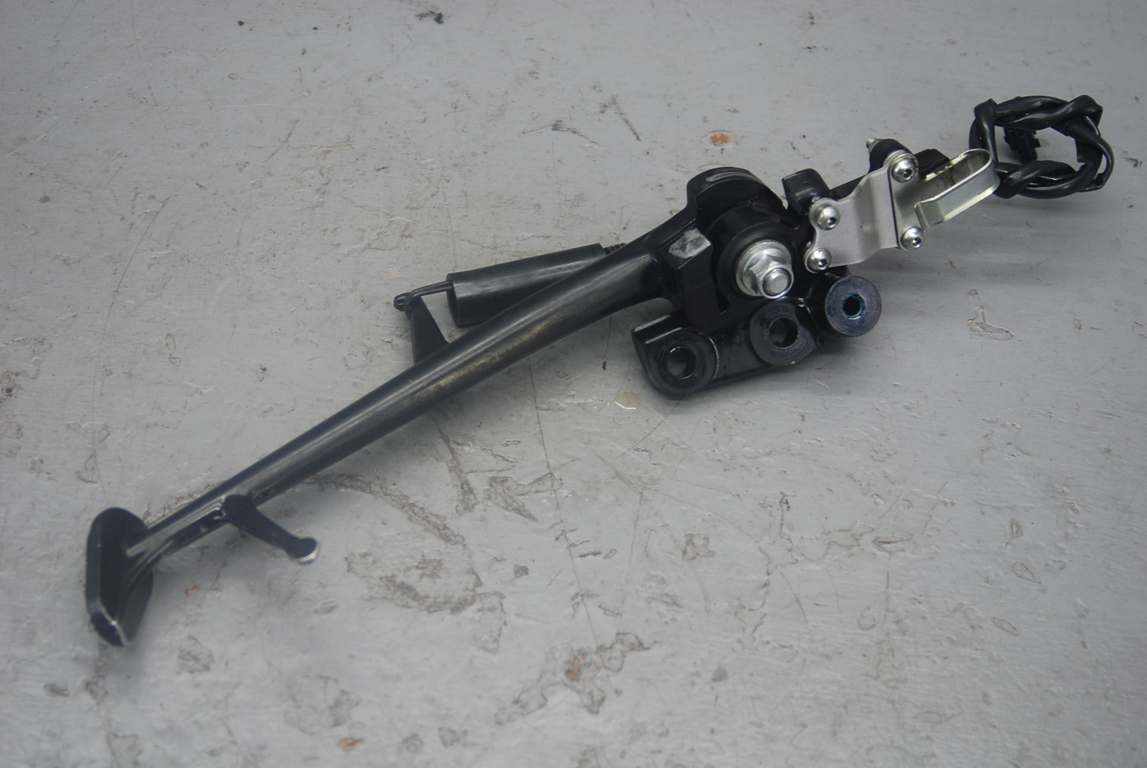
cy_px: 384
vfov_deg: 22.7
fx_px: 1914
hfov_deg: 33.4
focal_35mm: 60
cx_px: 574
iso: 220
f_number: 4
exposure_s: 1/30
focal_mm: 40
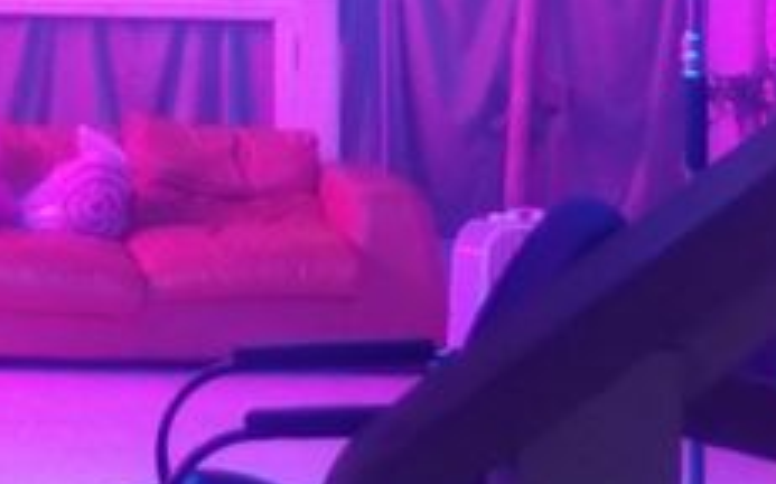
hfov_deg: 12.5
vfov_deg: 7.7
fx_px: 3529
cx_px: 107
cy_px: -235
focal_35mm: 167
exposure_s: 1/30
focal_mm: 4.25
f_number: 1.7
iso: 200
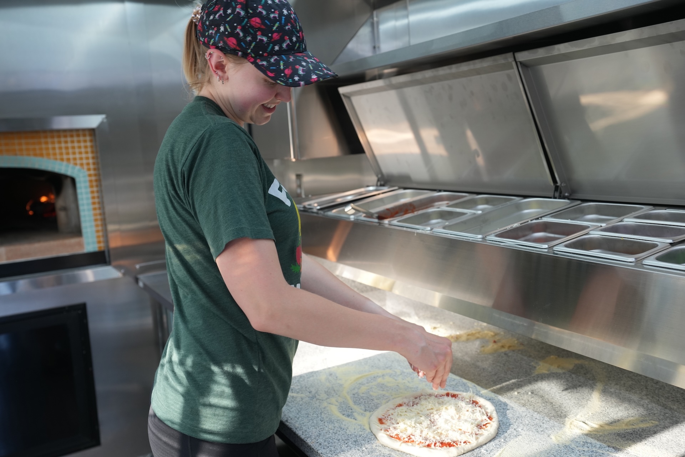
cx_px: 342
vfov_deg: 37.9
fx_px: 666
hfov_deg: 54.4
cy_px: 228
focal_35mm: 35
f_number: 4
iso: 500
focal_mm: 35
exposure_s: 1/160
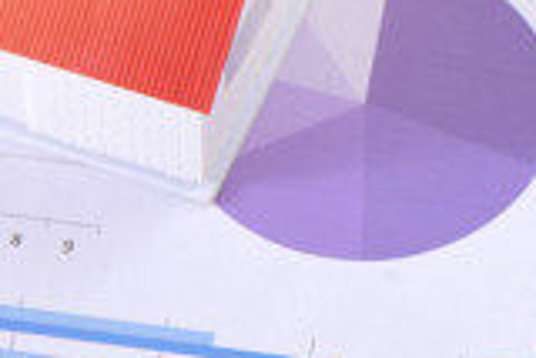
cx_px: 80
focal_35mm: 419
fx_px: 6244
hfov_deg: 4.9
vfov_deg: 3.3
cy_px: 149
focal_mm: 105
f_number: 11
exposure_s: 1/160
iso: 160
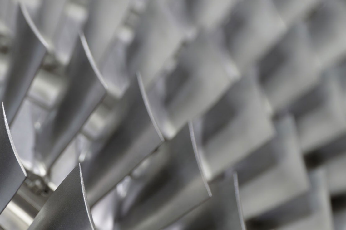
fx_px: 1249
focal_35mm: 130
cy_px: 133
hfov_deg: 15.7
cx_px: 89
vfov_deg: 10.5
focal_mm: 50
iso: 1000
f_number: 4.5
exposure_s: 1/75
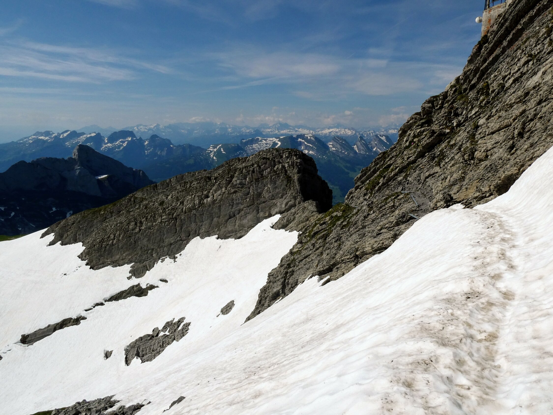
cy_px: 208
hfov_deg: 71.6
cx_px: 276
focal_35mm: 24
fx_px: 383
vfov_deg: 56.8
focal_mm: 4.3
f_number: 7.1
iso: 80
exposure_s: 1/800
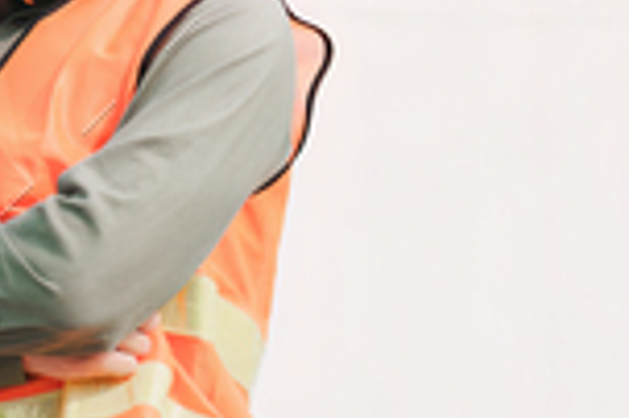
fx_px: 3386
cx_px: -128
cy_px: -106
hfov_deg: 10.4
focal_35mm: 194
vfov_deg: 7.0
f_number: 1.2
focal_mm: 50
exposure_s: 1/8000
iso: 160
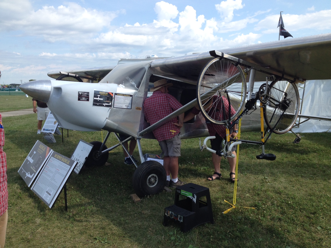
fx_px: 335
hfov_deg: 52.6
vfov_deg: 40.7
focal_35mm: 35
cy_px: 124
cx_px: 166
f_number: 2.4
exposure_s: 1/1104
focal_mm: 4.28
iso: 50
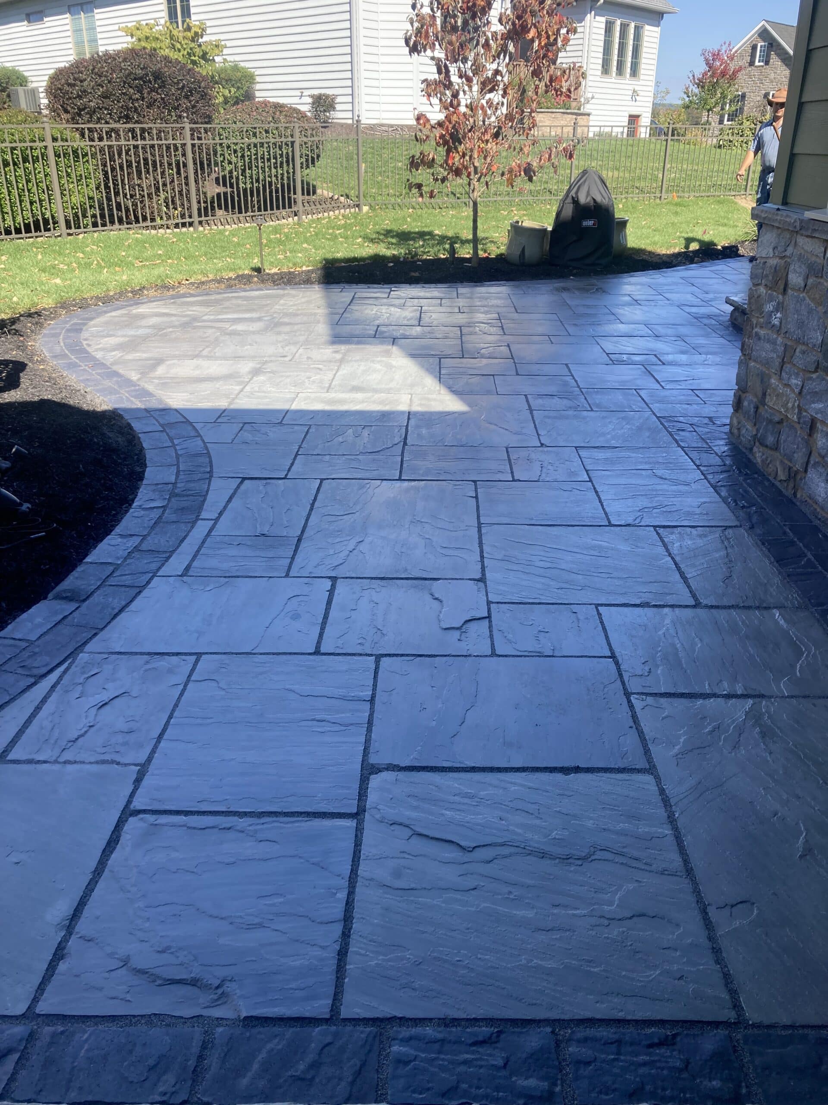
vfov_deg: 63.4
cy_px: 552
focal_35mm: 28
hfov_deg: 49.7
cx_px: 414
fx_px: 893
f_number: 1.8
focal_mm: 3.99
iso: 20
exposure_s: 1/564
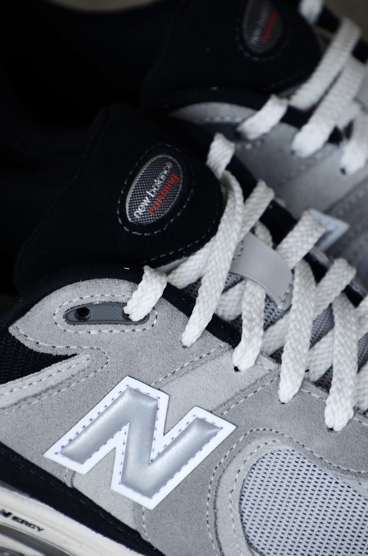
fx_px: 4272
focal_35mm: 278
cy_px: 278
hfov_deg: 4.9
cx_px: 184
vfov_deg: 7.4
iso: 160
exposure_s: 1/100
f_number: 6.3
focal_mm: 185
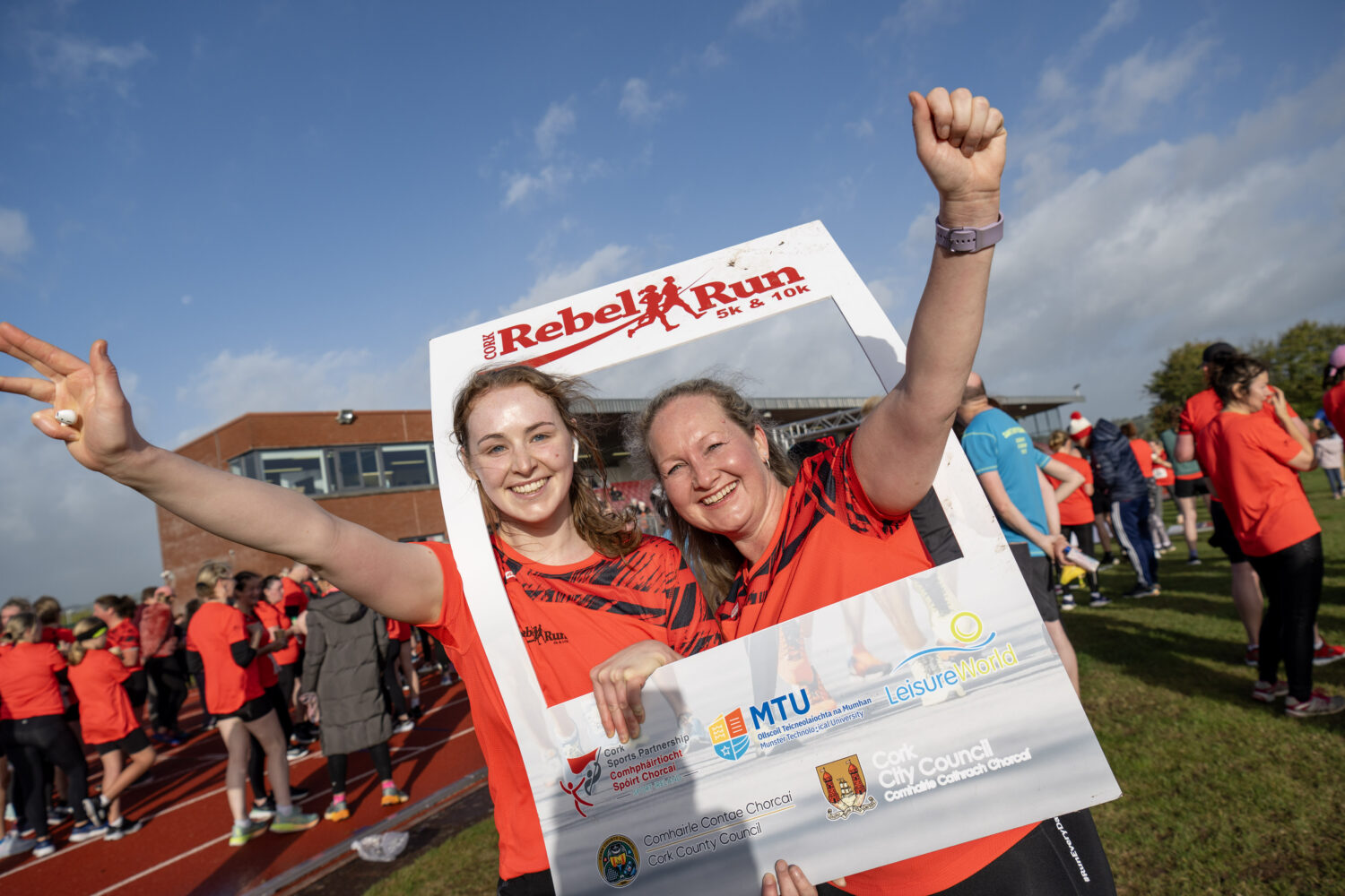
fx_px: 897
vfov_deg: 53.1
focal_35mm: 24
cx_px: 672
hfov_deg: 73.7
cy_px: 448
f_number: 5.6
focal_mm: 24
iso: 125
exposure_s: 1/1250
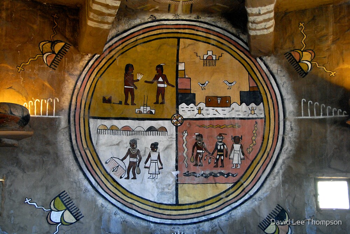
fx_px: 394
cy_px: 117
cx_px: 175
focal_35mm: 40
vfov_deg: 33.1
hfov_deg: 47.9
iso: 1600
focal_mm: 27
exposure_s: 1/13
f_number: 4
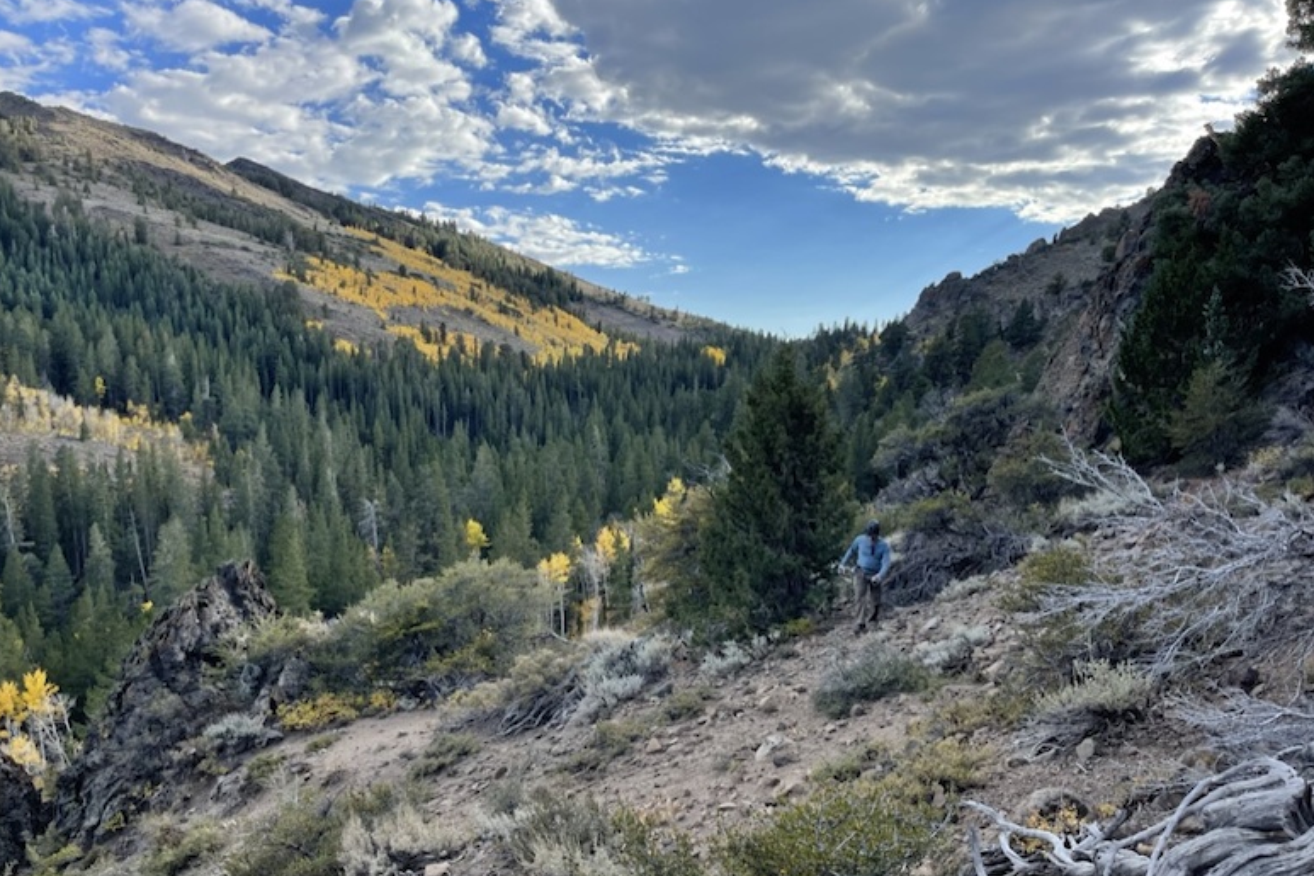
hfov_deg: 65.5
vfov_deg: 46.3
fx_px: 1022
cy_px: 498
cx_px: 644
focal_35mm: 28
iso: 32
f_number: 1.6
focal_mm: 5.1
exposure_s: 1/2012
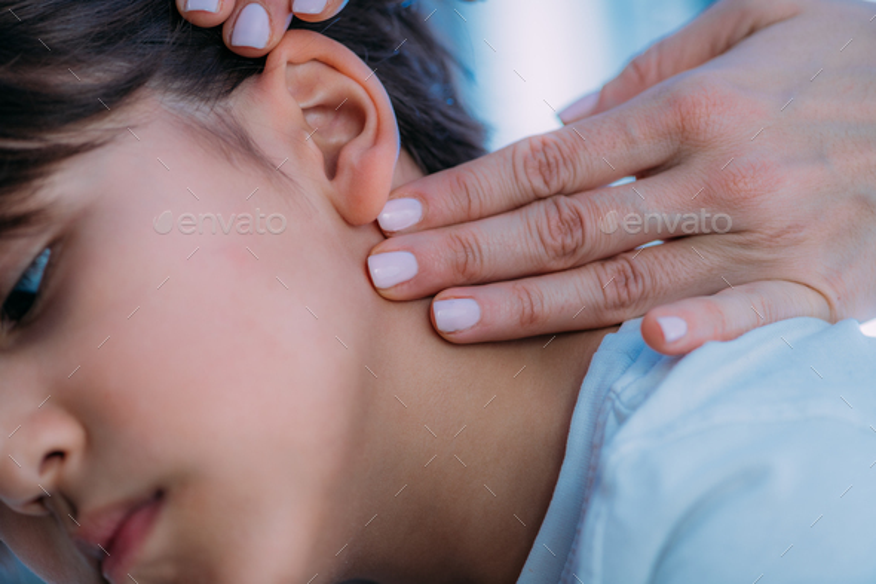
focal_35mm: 105
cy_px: 292
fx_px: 2554
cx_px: 438
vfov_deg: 13.0
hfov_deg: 19.5
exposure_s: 1/200
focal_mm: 105
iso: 160
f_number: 4
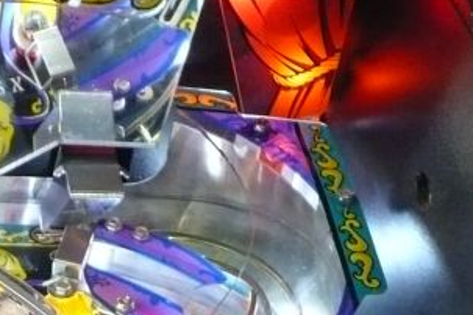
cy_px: 365
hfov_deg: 14.8
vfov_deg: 10.4
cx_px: -195
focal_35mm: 130
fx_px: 1708
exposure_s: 1/60
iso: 400
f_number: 2.8
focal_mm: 6.1
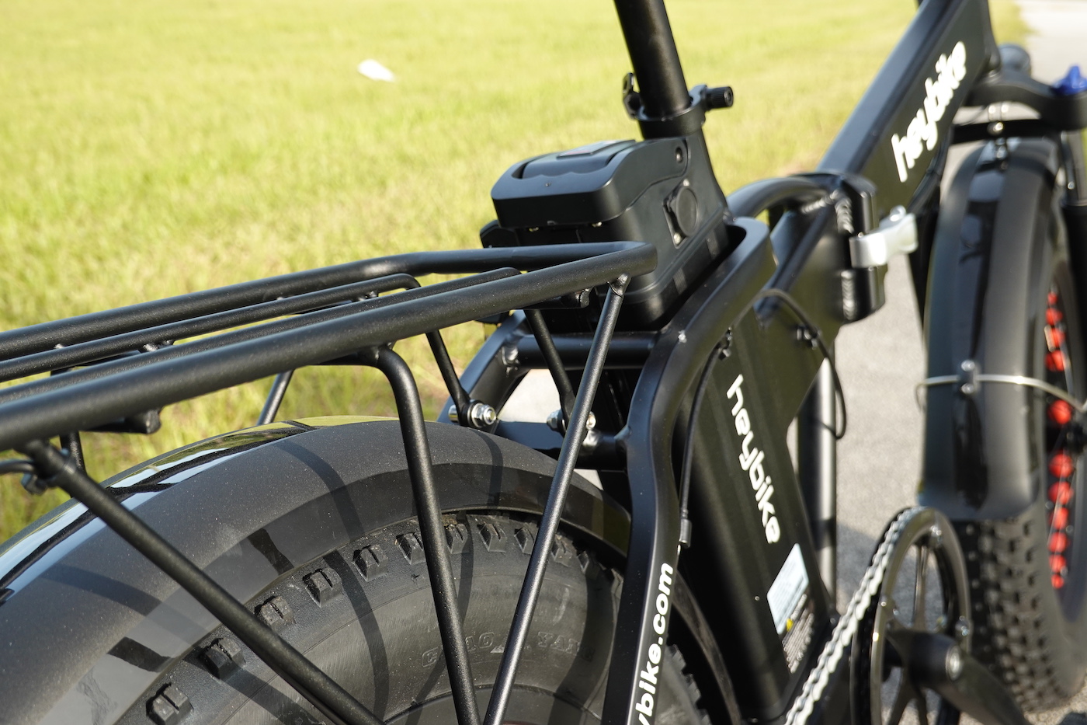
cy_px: 362
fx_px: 1389
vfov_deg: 29.2
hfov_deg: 42.7
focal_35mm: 46
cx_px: 544
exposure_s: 1/50
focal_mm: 17.19
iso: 200
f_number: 4
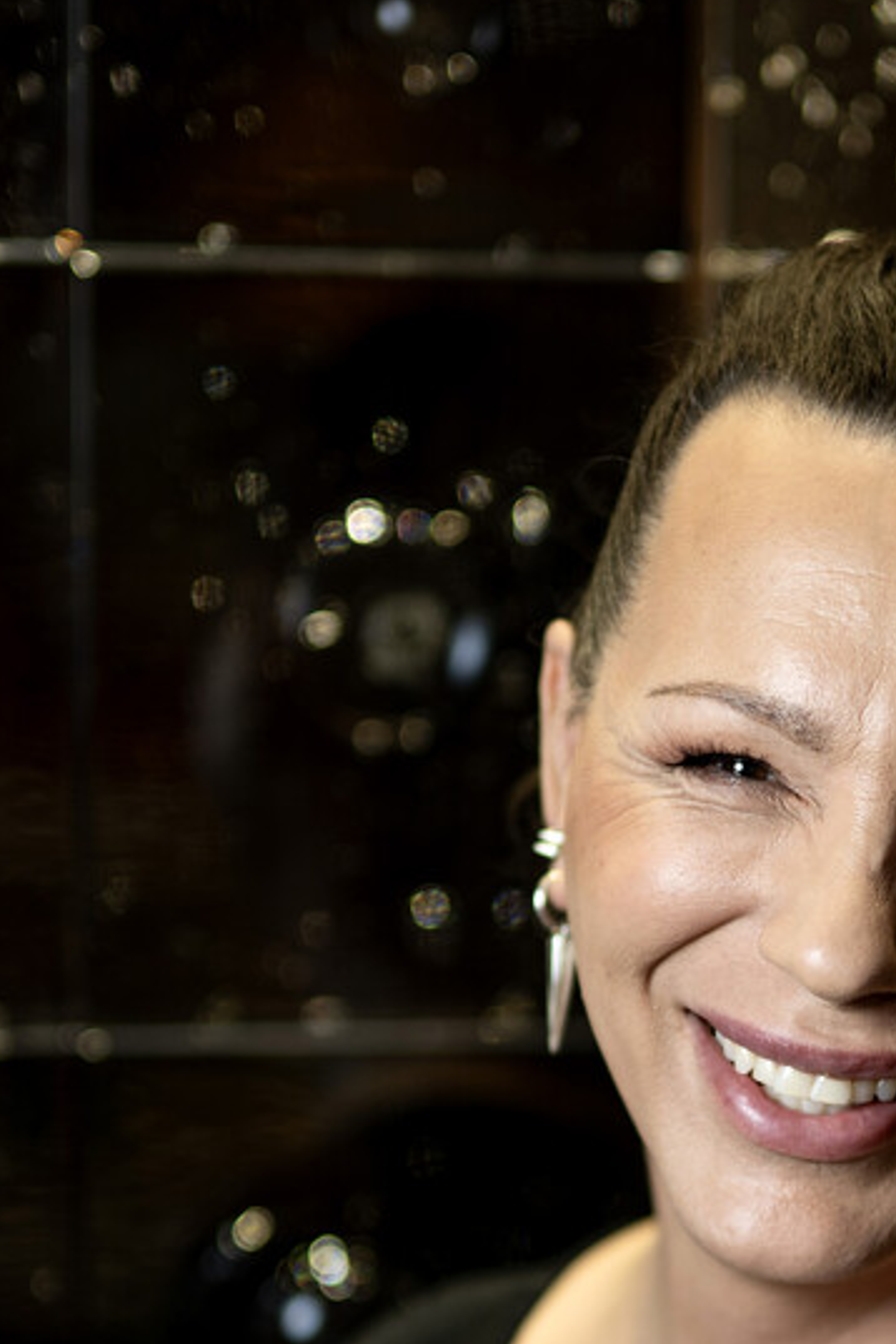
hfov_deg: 9.1
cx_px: 991
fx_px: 5562
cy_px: 1240
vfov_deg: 13.6
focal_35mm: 149
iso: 100
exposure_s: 1/250
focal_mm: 50
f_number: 1.2
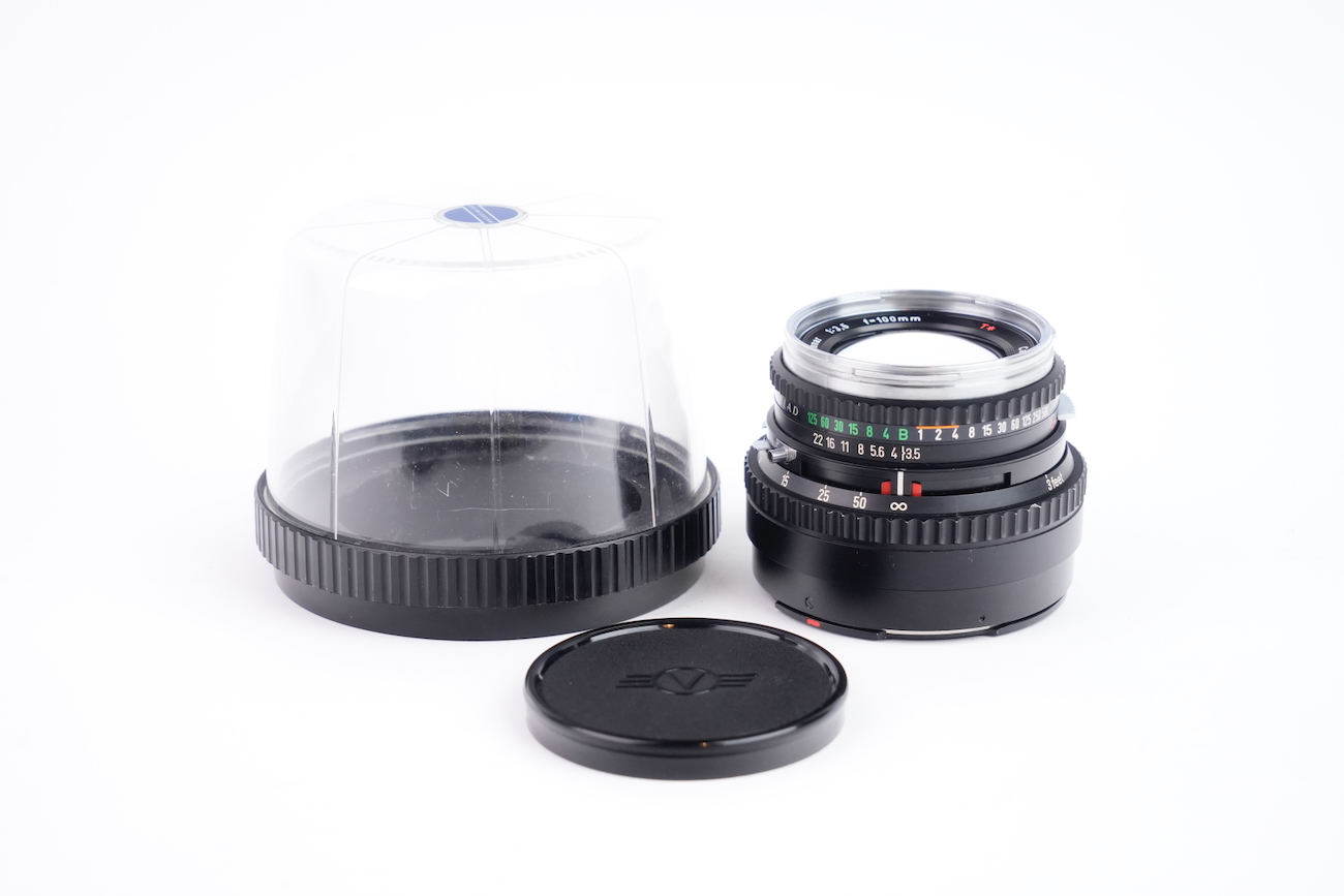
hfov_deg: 28.8
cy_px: 448
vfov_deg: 19.5
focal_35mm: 70
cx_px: 672
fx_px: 2613
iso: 3200
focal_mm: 70
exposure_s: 1/100
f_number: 9
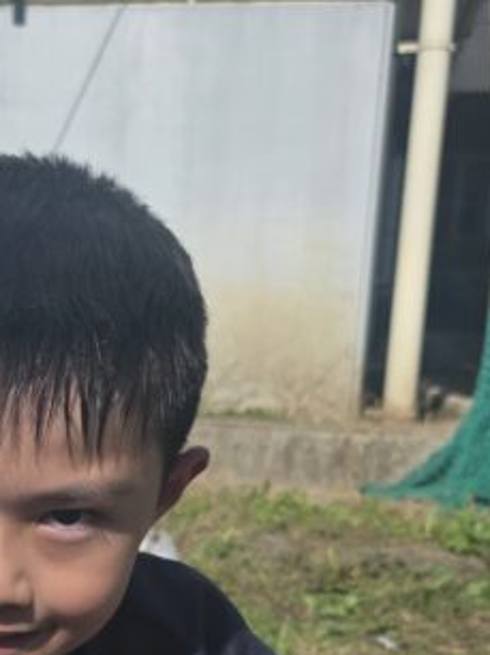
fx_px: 1455
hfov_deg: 18.5
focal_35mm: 77
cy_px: 651
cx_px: -19
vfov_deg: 24.3
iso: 64
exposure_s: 1/7944
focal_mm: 6.3
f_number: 1.7
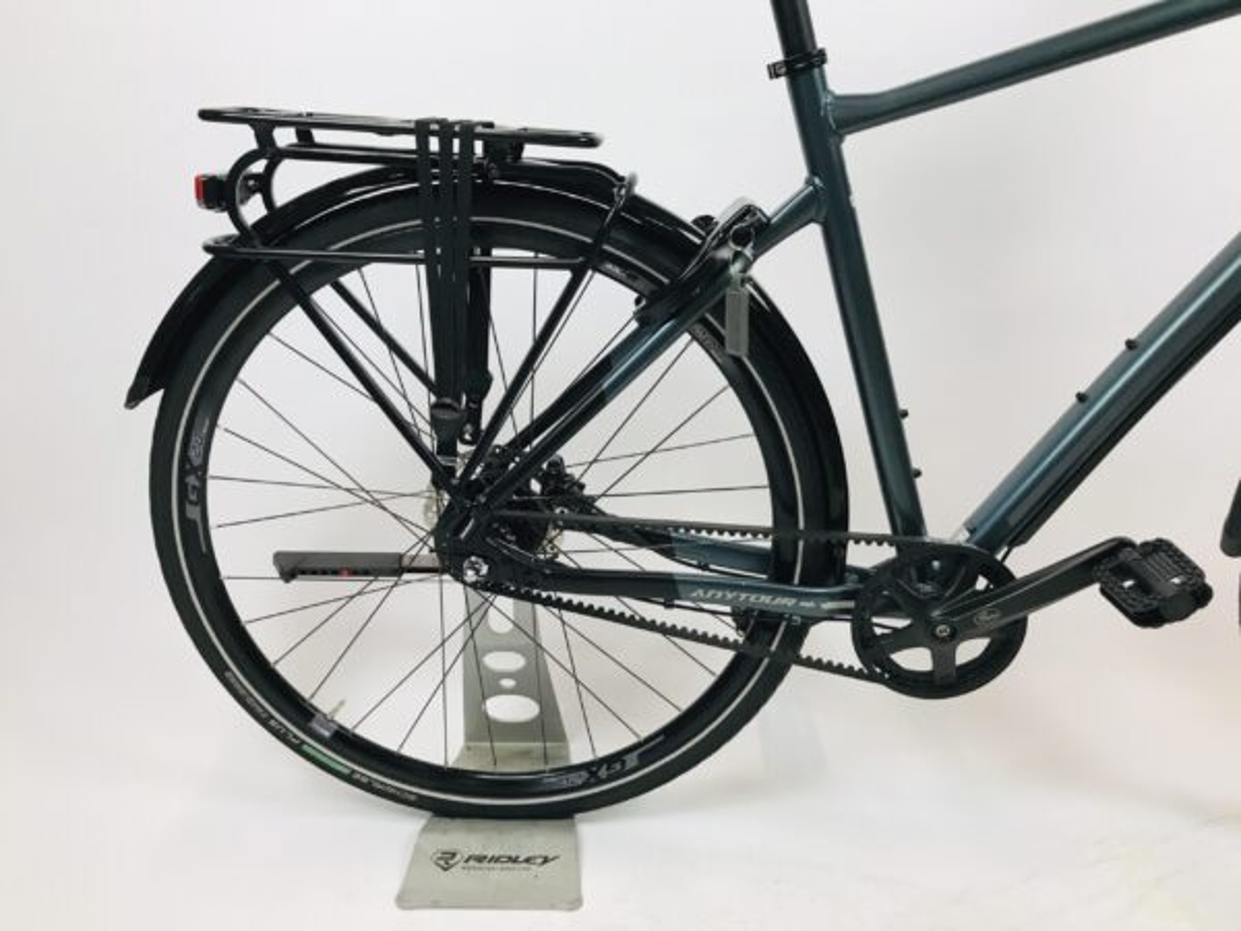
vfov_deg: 49.7
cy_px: 466
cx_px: 620
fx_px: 1004
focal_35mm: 28
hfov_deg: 63.4
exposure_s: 1/33
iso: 32
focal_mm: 3.99
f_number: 1.8
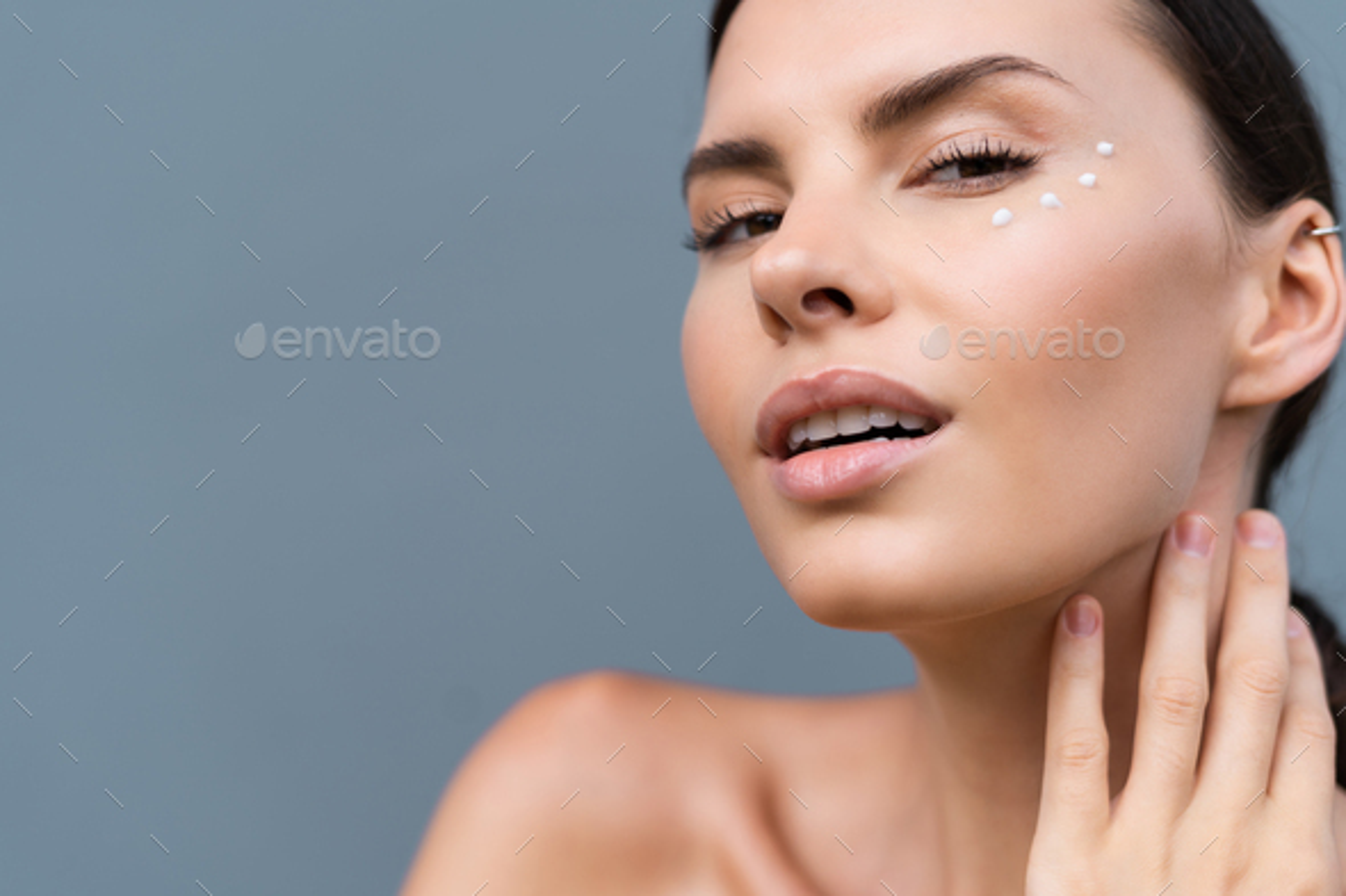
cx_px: 673
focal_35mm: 50
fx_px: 1869
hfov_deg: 39.6
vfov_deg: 27.0
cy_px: 448
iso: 100
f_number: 2.5
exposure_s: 1/640
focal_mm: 50
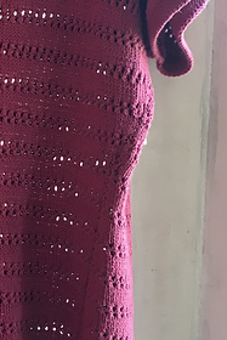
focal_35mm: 69
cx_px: -49
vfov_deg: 29.1
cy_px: 121
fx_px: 652
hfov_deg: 18.7
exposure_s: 1/33
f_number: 2.2
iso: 80
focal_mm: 4.15
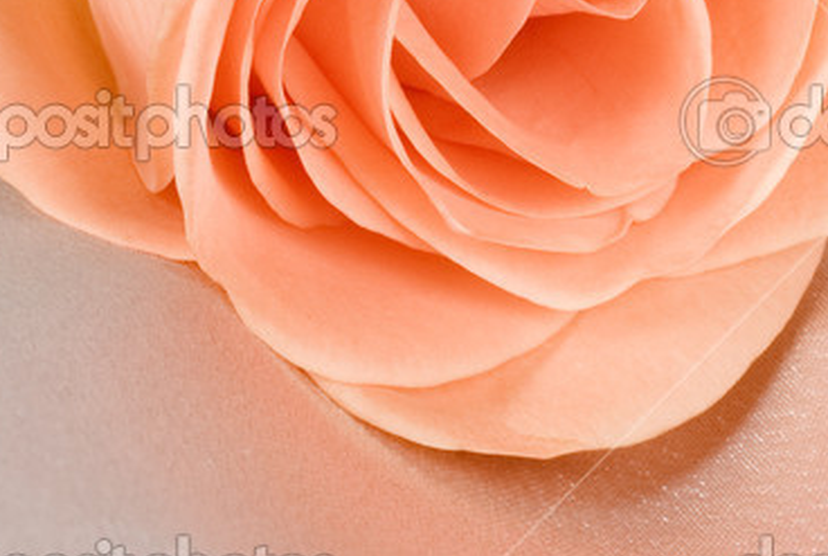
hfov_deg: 8.2
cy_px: 125
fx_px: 5762
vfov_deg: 5.5
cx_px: 937
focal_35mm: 250
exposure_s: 1/160
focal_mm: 60
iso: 200
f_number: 29
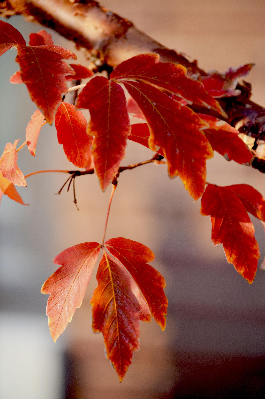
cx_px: 132
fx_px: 2030
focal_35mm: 183
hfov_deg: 7.5
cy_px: 200
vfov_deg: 11.3
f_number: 5.6
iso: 280
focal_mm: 122
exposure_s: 1/125
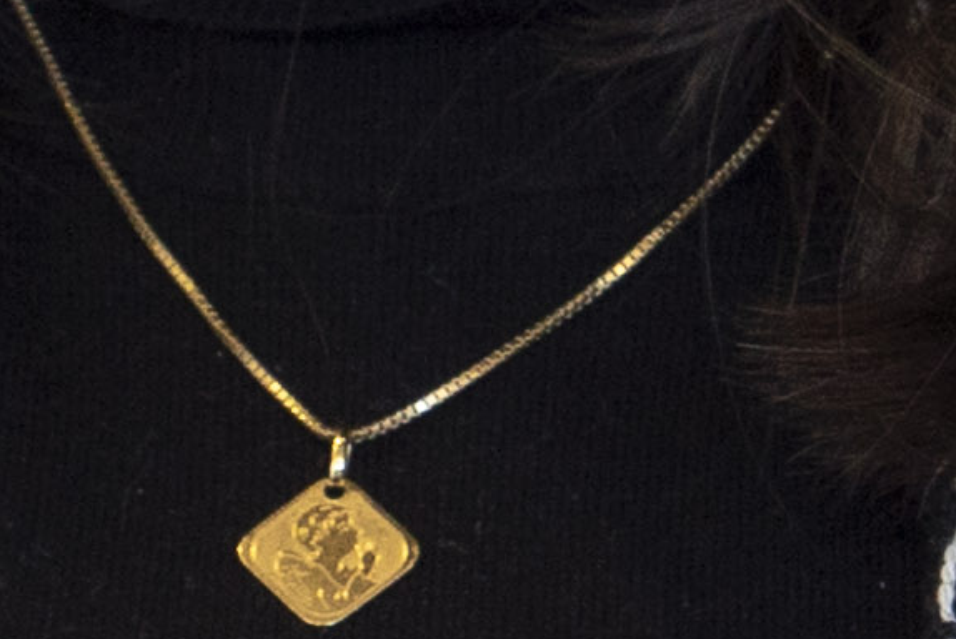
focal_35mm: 502
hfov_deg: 4.1
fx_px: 13344
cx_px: 251
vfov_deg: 2.7
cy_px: -682
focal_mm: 68
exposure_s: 1/125
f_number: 5.6
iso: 1600
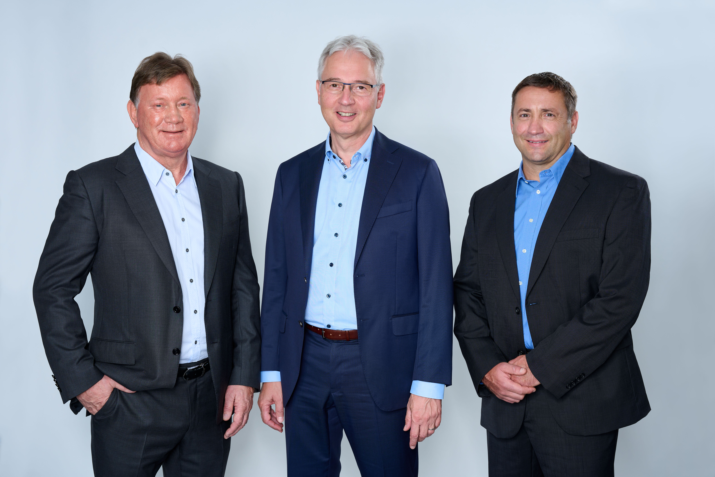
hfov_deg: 41.9
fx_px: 933
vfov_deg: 28.6
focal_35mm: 47
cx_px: 358
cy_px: 238
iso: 140
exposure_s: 1/180
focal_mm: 47
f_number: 5.6
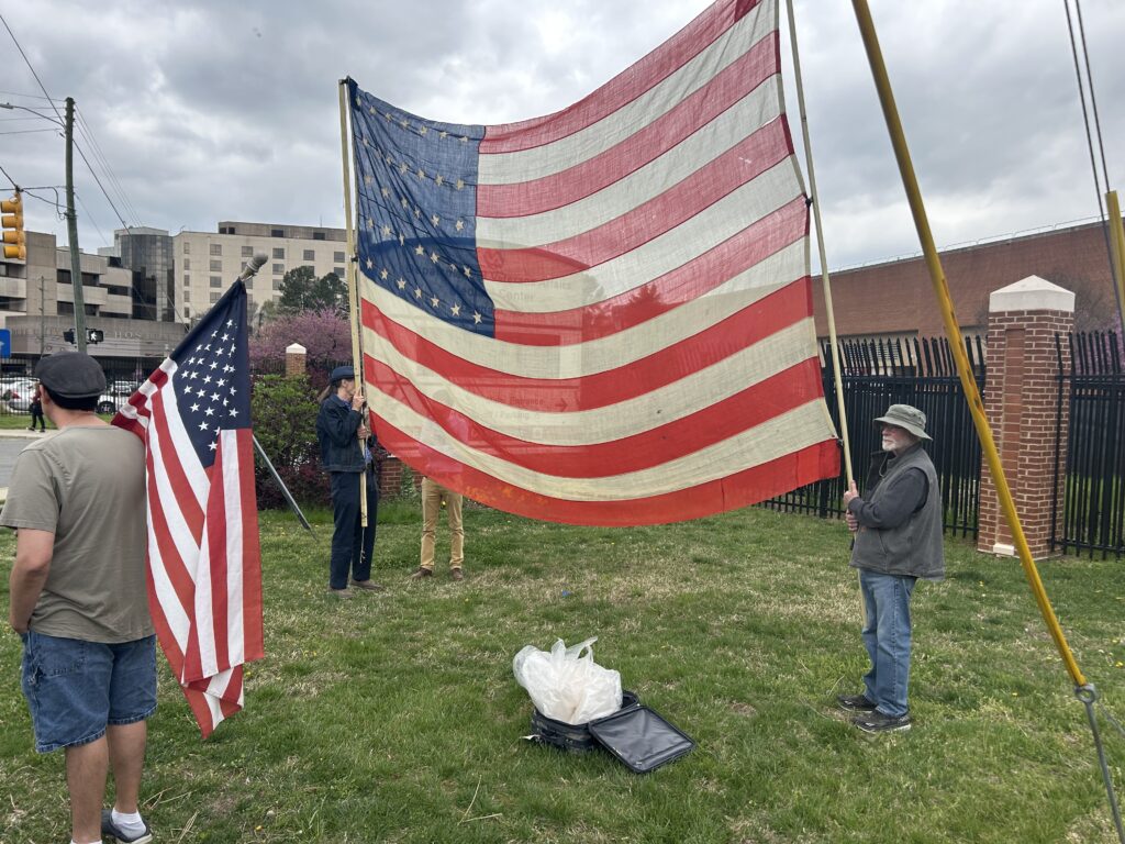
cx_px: 562
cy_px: 422
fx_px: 845
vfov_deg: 53.1
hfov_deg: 67.3
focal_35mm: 26
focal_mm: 5.7
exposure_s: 1/1112
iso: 50
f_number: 1.5
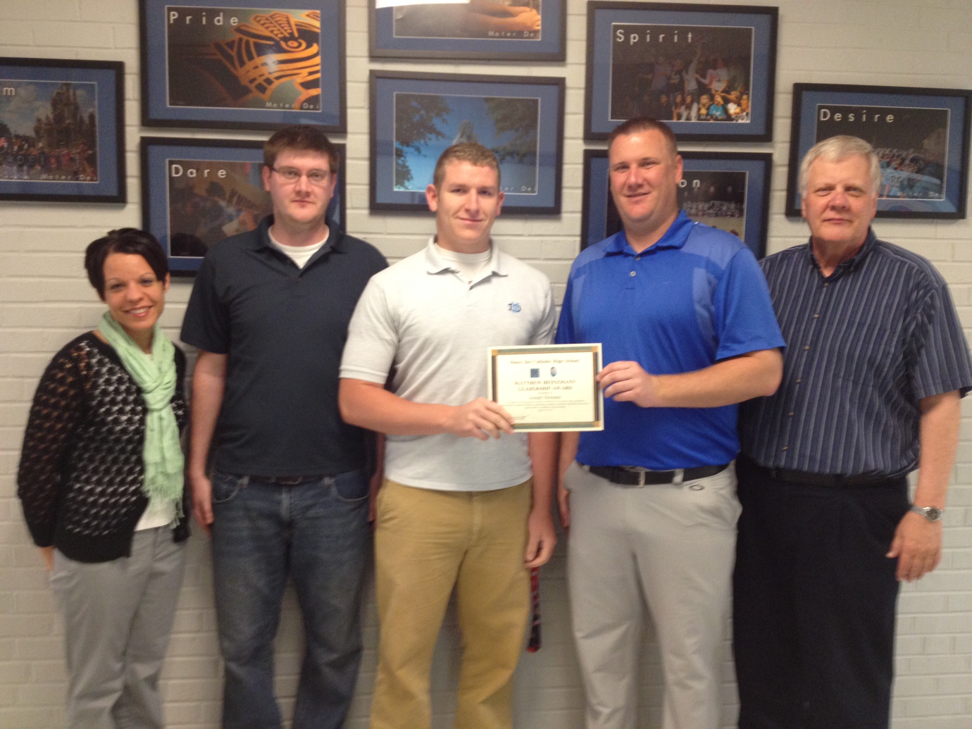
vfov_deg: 40.7
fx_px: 983
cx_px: 486
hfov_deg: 52.6
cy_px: 364
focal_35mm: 35
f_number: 2.4
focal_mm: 4.28
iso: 160
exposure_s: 1/20
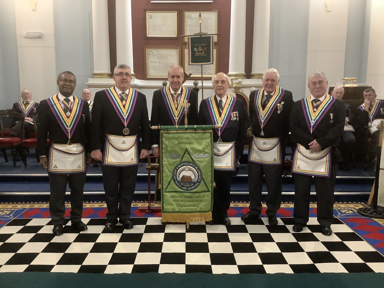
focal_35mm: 31
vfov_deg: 45.4
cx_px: 192
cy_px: 144
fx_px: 344
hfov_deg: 58.4
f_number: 2.4
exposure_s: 1/33
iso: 320
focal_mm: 3.3
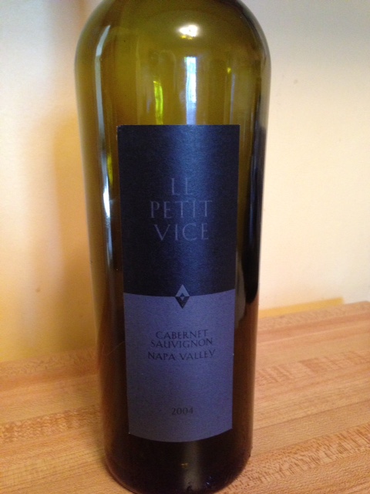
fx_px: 470
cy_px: 247
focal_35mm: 33
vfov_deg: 55.4
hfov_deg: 42.9
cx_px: 185
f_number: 2.4
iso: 400
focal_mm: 4.12
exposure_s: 1/17
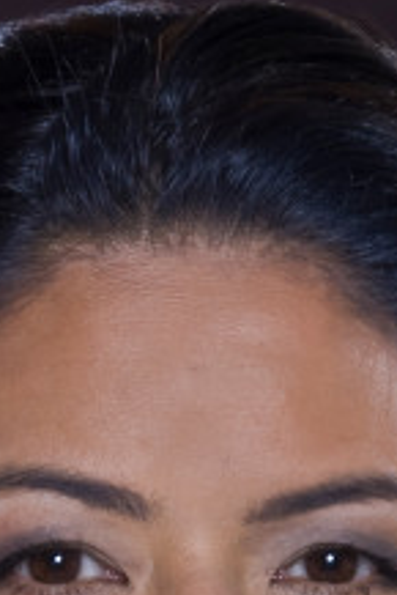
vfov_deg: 3.0
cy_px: 1069
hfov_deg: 2.0
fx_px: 11120
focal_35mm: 673
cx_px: 215
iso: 100
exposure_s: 1/160
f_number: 10
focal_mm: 95
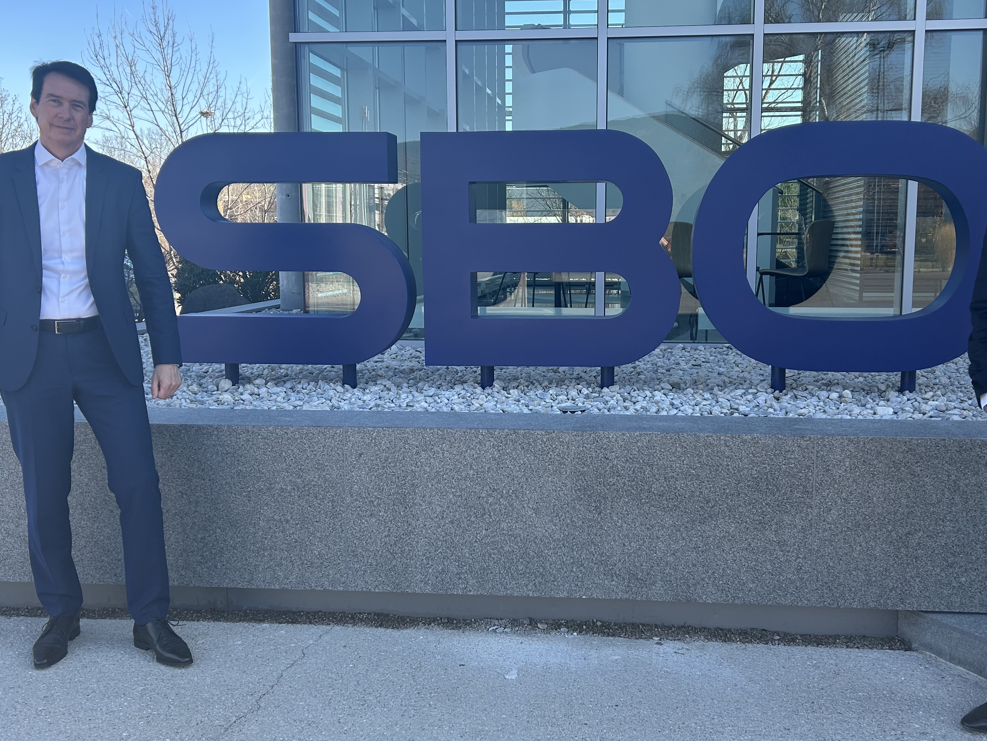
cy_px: 375
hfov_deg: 50.1
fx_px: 1055
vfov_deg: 38.7
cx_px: 532
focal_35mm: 37
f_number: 1.5
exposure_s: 1/924
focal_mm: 5.7
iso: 50
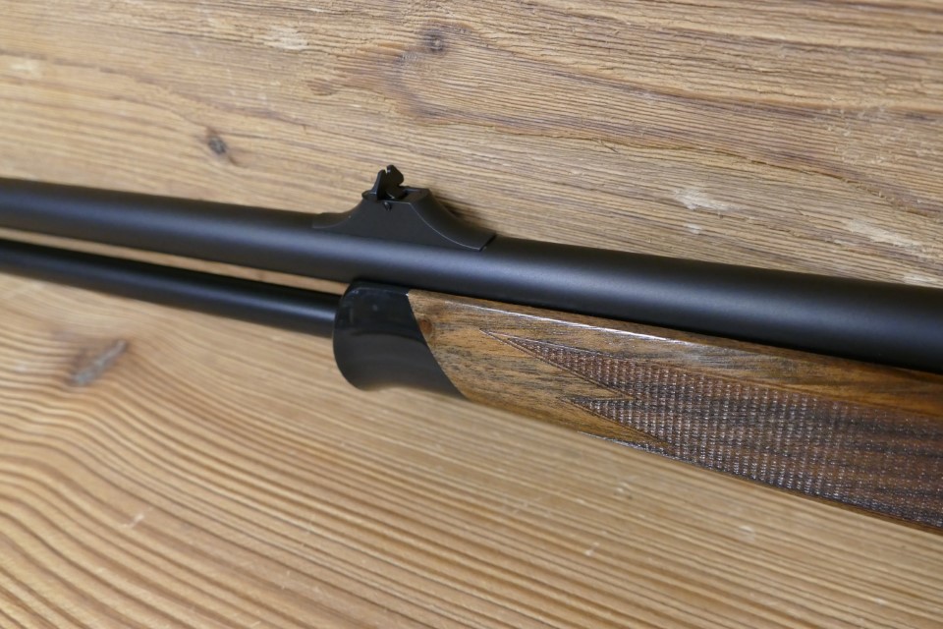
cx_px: 472
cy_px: 314
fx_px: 760
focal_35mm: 29
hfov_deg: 63.7
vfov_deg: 45.0
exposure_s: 1/80
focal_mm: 10.6
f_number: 3
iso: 1250
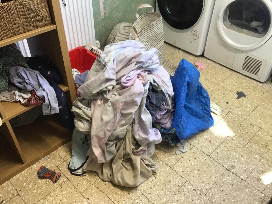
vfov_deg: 45.4
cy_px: 102
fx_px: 244
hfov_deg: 58.4
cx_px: 136
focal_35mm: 31
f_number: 2.4
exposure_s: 1/33
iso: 40
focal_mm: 3.3
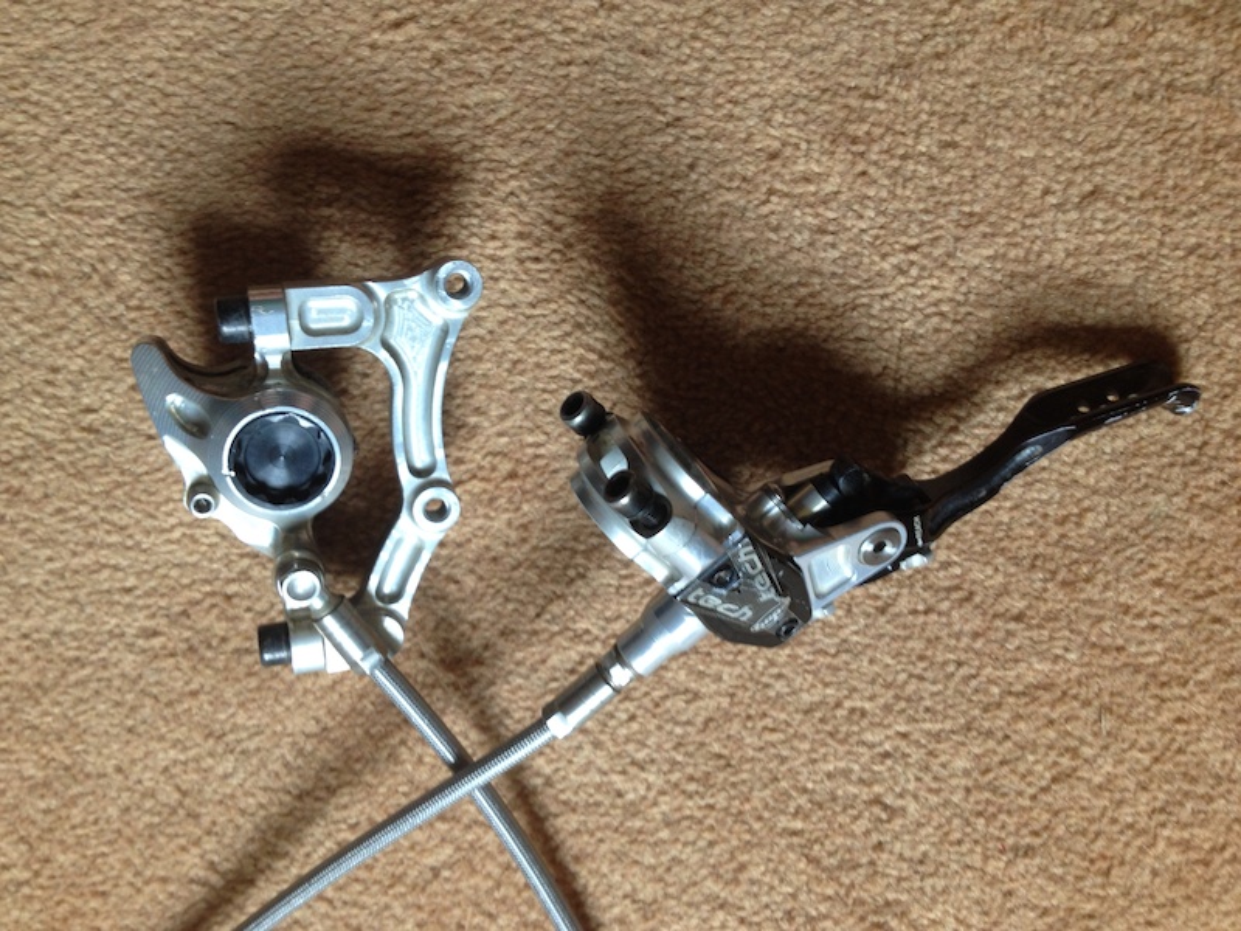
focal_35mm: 35
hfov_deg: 52.6
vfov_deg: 40.7
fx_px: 1255
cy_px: 466
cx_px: 620
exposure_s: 1/20
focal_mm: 4.28
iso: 80
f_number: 2.4
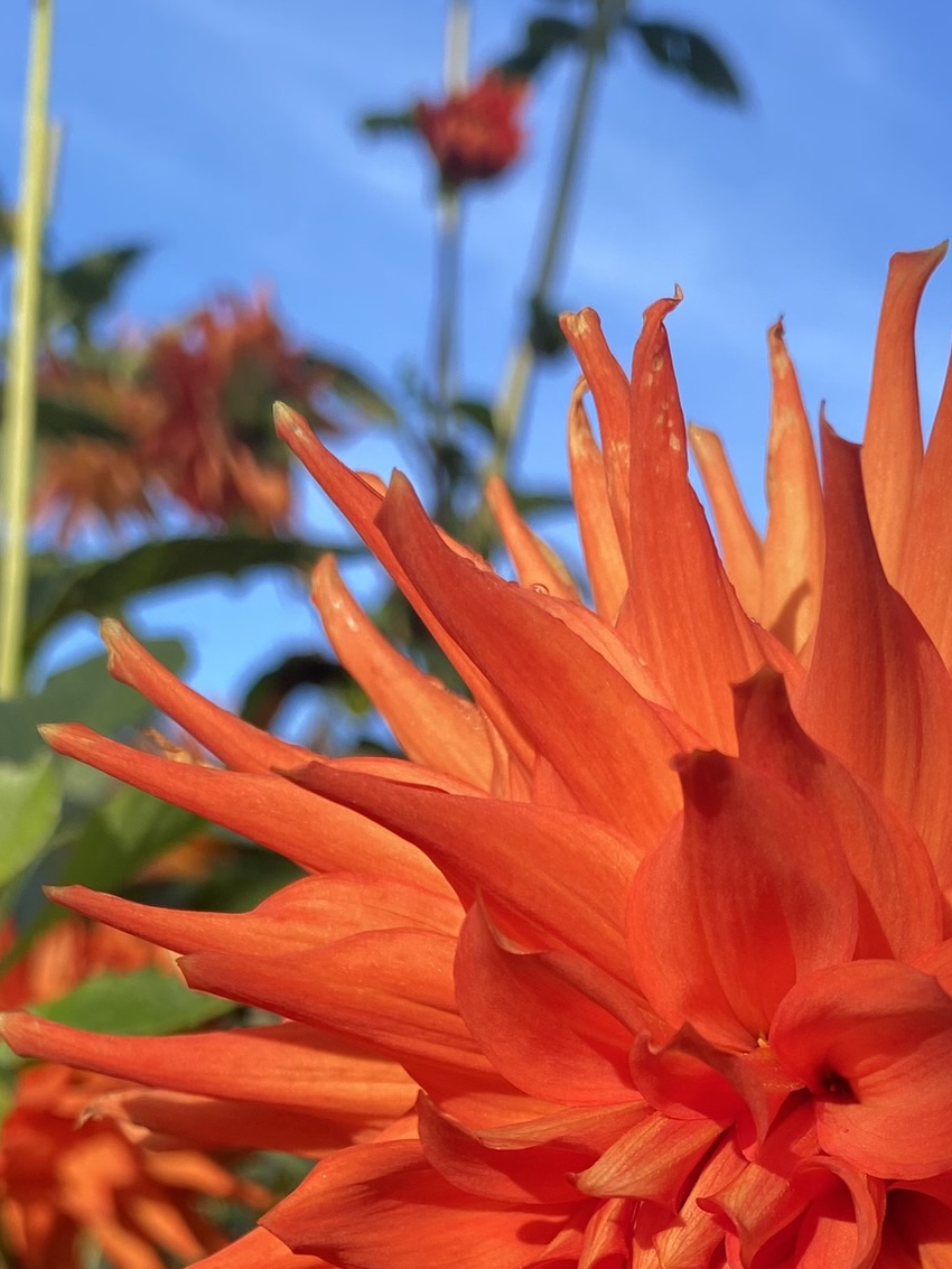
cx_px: 831
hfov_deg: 29.8
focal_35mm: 47
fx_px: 1723
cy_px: 1128
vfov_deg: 37.9
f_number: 1.8
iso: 32
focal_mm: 4.25
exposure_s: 1/981
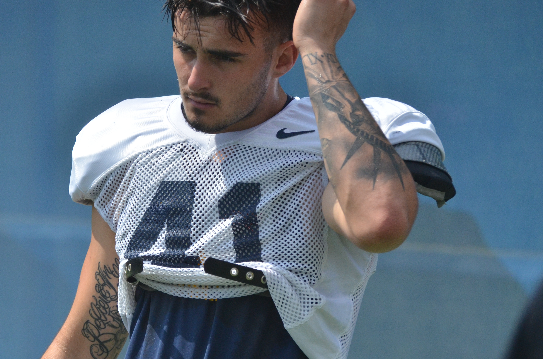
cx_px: 170
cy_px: 158
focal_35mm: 300
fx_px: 4511
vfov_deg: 4.6
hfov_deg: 6.9
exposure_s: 1/6400
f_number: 5
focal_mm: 145
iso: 1000
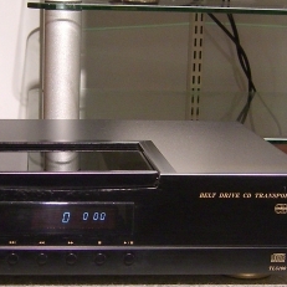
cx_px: 63
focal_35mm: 93
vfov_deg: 18.7
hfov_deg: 18.5
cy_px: 176
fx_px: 872
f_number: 2.8
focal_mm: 7.9
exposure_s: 1/25
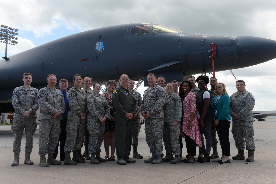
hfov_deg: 50.7
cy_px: 92
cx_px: 138
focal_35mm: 38
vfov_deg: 35.1
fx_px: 291
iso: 100
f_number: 8
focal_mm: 38
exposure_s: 1/200
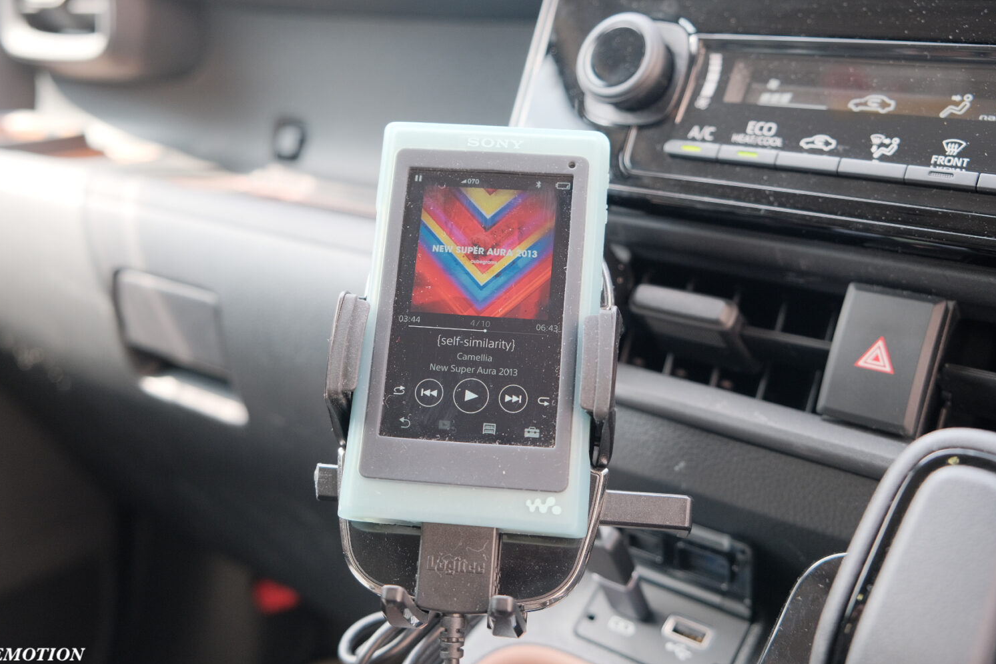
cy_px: 331
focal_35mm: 36
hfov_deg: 53.1
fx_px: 996
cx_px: 492
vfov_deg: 36.9
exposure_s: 1/56
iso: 640
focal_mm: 23.3
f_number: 4
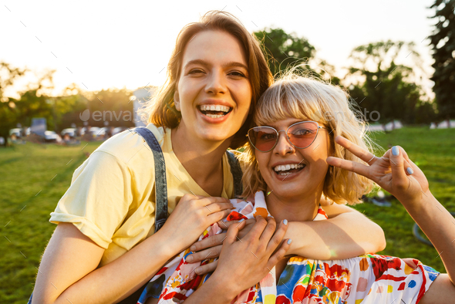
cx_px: 228
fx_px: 506
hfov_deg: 48.4
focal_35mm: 40
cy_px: 152
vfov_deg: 33.4
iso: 160
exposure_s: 1/160
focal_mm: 40
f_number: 5
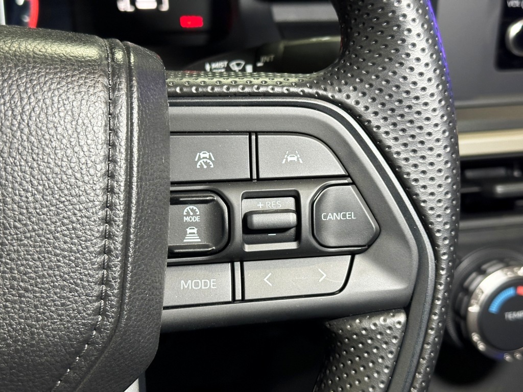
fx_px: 725
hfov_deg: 39.7
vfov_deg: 30.3
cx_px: 262
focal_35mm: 48
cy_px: 196
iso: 400
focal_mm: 6.86
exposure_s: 1/40
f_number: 1.78
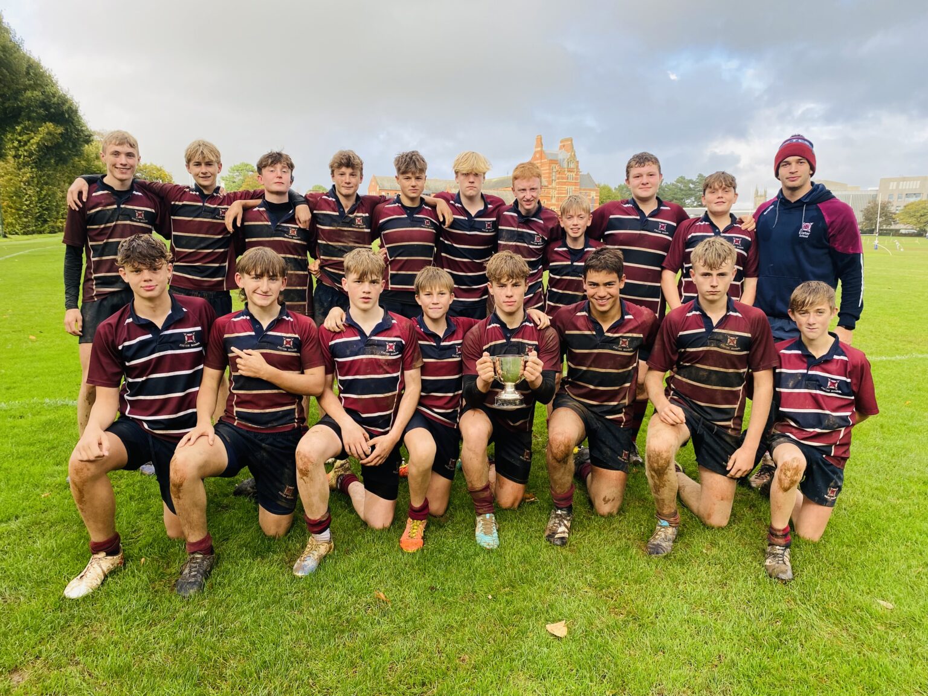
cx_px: 464
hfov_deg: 67.3
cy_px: 348
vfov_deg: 53.1
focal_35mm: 26
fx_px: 697
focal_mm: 4.25
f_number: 1.8
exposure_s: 1/256
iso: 32
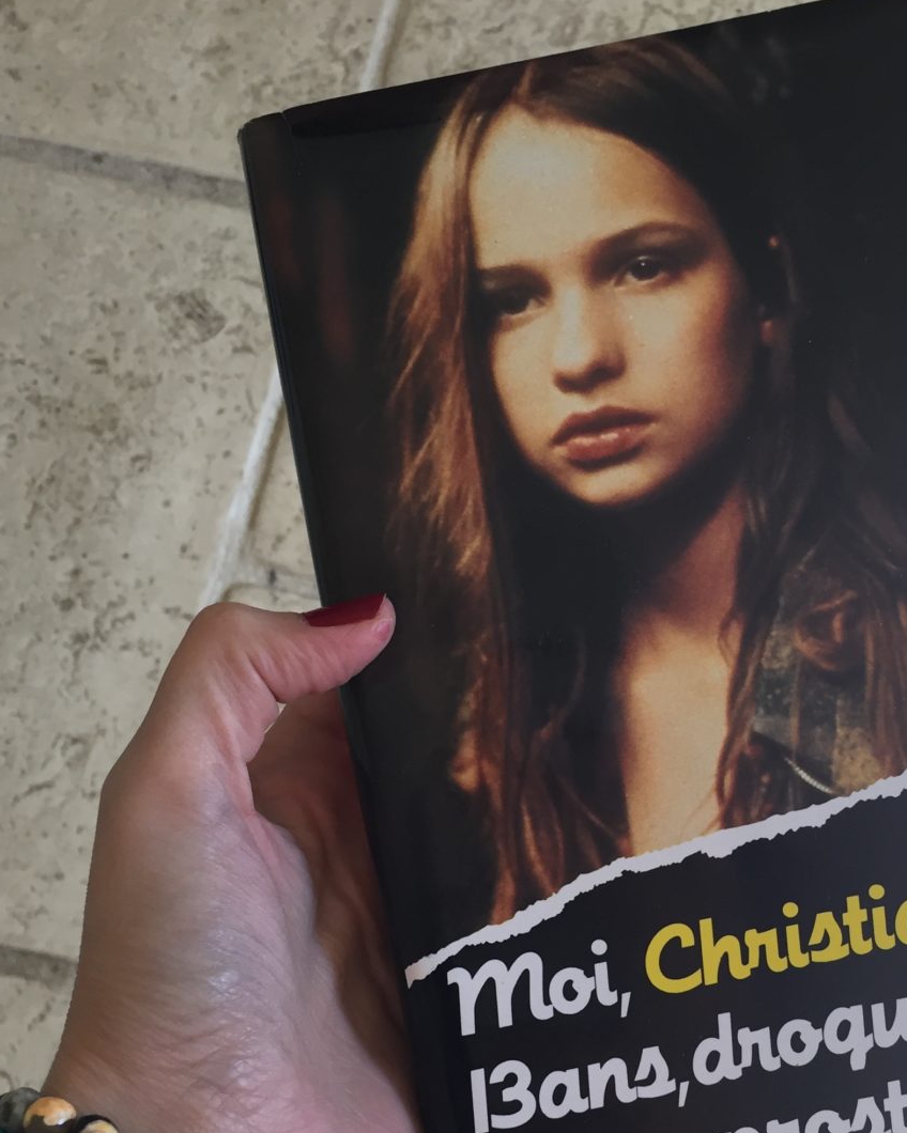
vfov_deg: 39.4
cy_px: 674
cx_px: 640
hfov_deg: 31.7
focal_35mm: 47
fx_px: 1577
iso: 32
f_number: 2.2
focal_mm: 4.15
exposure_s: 1/33
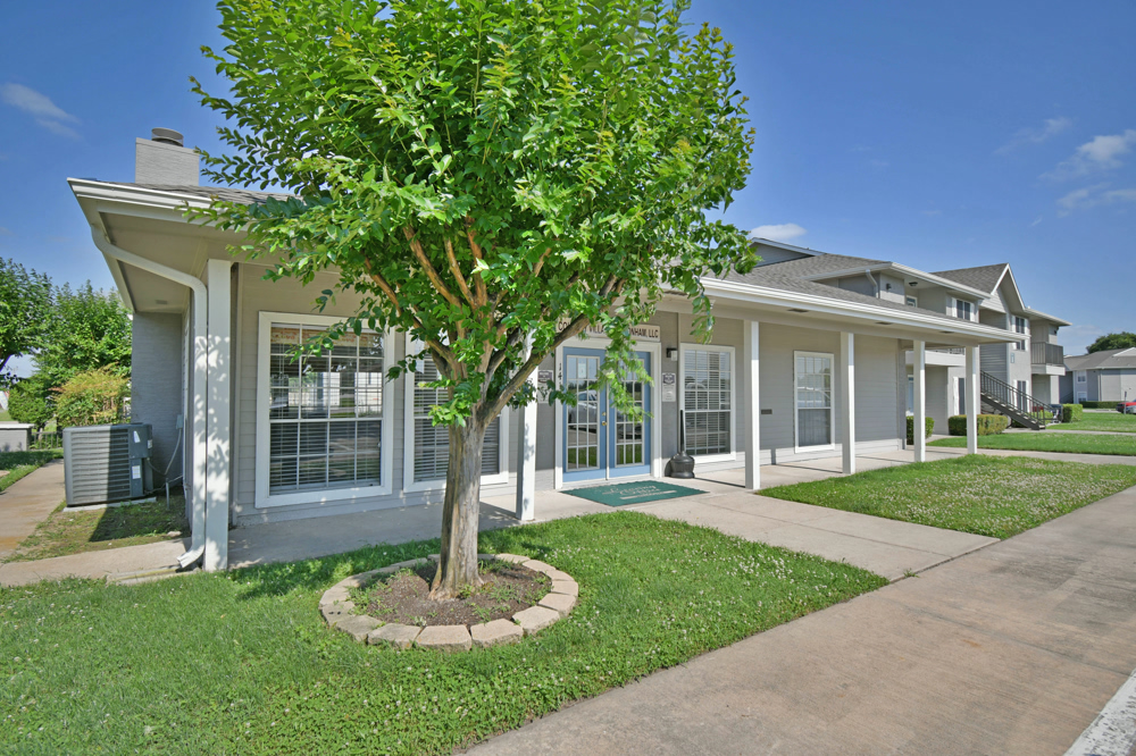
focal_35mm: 18
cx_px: 568
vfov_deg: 67.3
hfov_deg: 90.0
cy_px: 378
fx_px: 568
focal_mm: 12
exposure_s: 1/640
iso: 160
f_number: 5.6
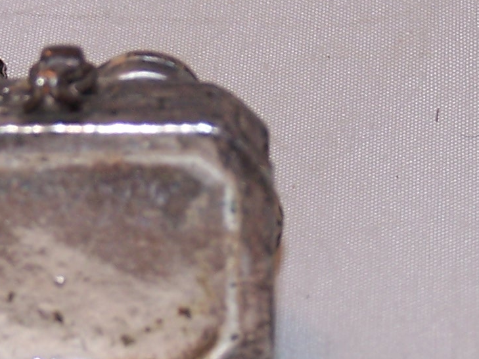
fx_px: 4595
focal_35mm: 332
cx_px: 3
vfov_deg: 4.5
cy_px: 269
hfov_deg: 6.0
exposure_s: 1/90
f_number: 3.2
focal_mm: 17.5
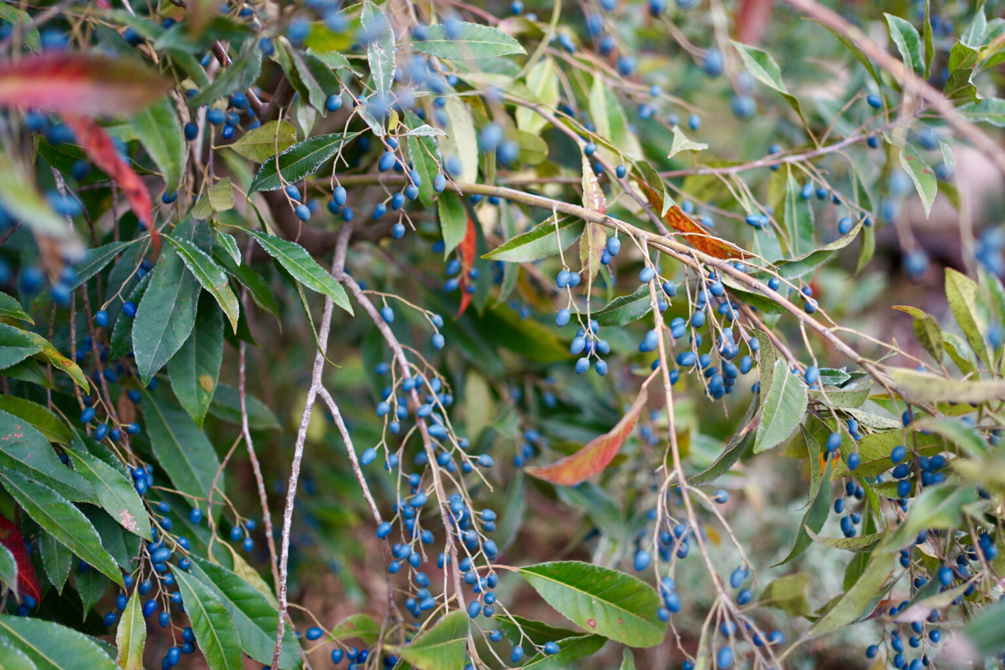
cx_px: 502
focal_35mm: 35
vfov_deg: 37.9
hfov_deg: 54.4
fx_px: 977
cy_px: 335
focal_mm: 35
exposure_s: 1/200
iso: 200
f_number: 2
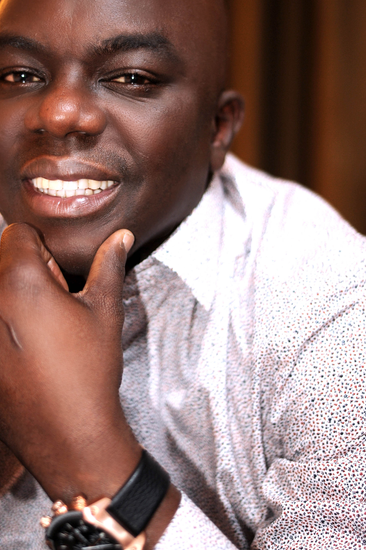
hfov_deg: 19.4
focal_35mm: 70
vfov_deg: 28.8
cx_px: 122
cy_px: 228
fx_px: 1069
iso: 500
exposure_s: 1/100
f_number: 2.2
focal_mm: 50
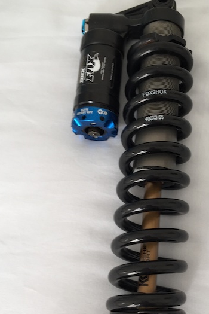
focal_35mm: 46
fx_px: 401
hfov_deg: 29.0
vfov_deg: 42.6
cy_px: 179
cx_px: 145
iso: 40
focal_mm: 4.15
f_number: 2.2
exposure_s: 1/50
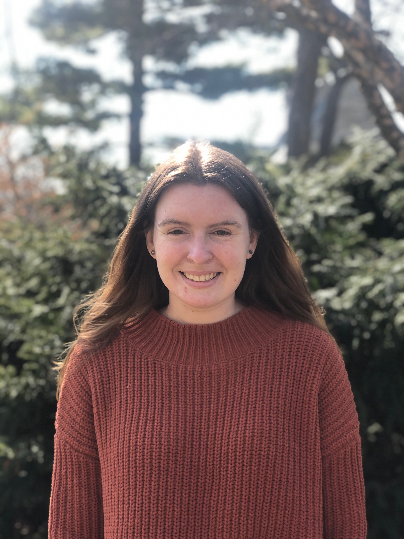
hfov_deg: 25.7
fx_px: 887
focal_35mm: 57
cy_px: 270
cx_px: 202
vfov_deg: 33.8
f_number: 2.8
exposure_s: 1/120
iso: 20
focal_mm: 6.6
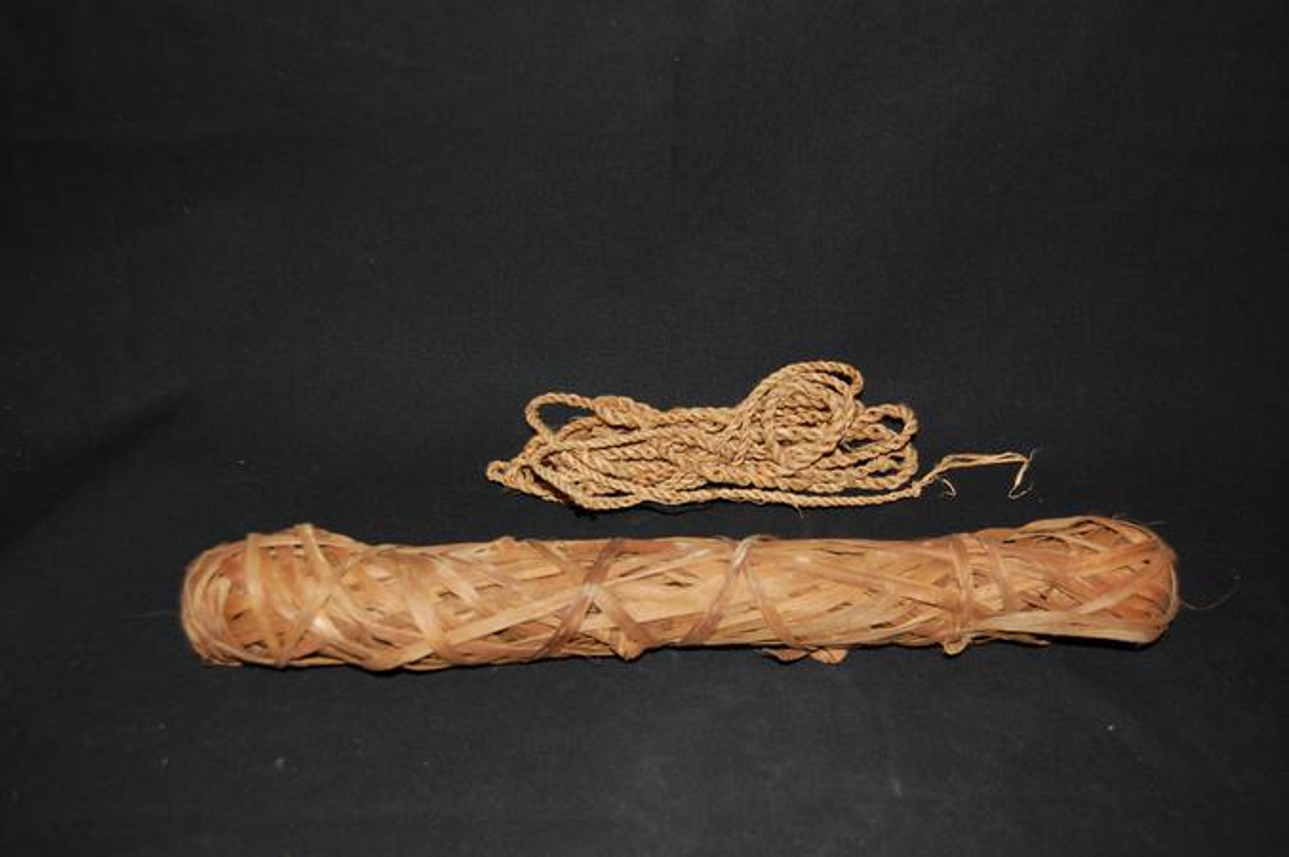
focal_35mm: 39
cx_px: 644
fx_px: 1395
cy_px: 428
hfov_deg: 49.6
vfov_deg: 34.1
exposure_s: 1/60
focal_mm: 26
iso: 400
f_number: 4
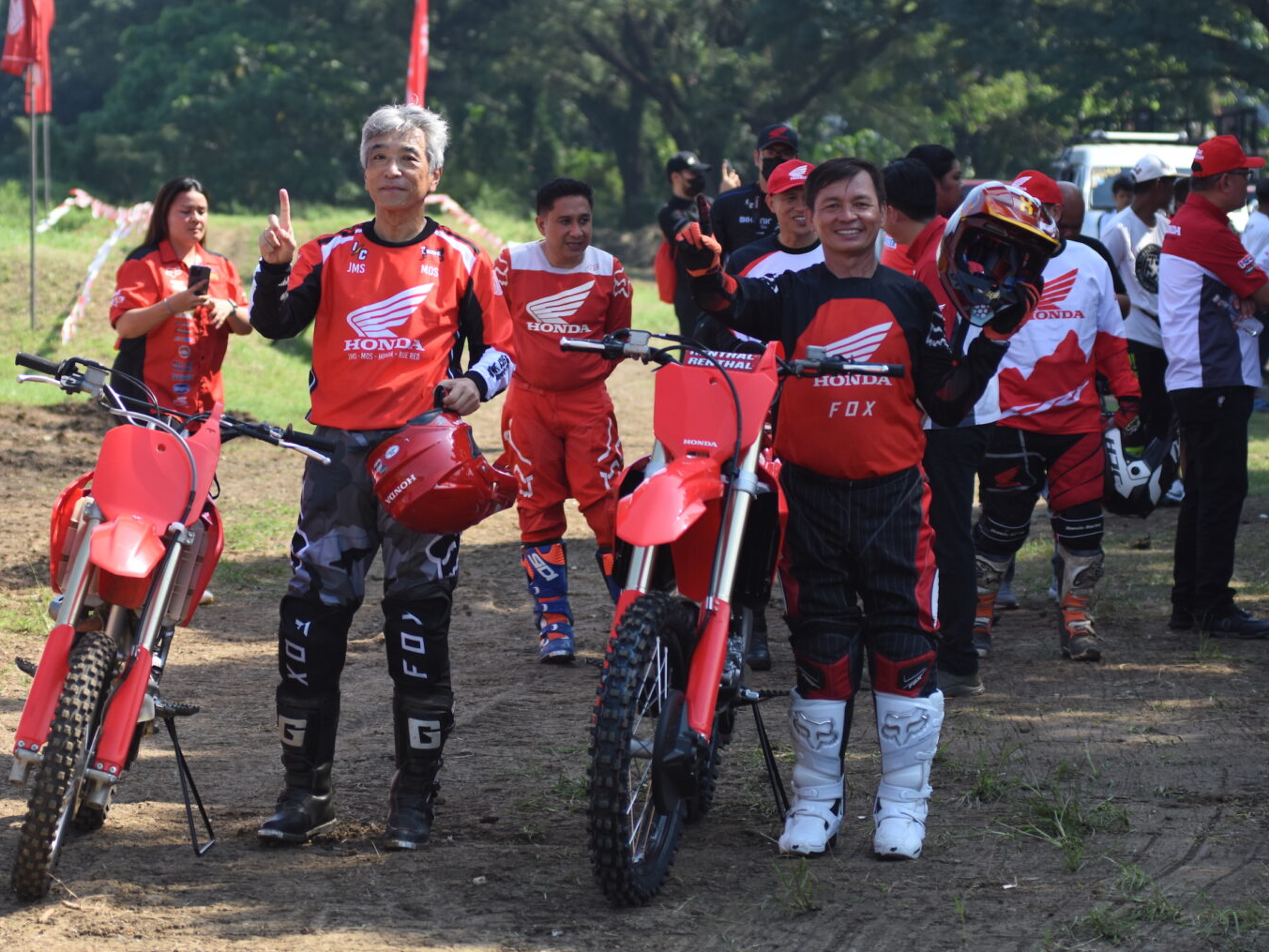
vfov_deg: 11.3
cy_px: 479
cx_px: 550
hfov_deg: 15.0
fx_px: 4803
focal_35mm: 131
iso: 500
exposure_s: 1/2500
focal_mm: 80
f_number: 4
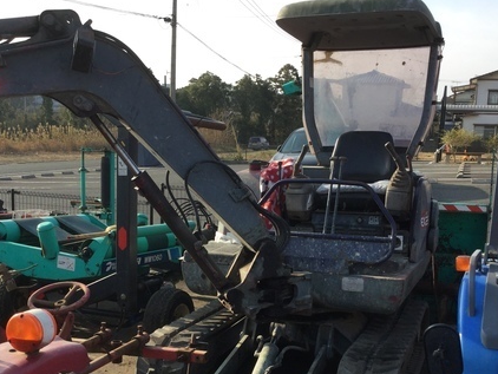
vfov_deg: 30.7
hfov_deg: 40.4
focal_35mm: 47
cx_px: 235
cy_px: 248
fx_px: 677
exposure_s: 1/466
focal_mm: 3.3
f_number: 2.4
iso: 25
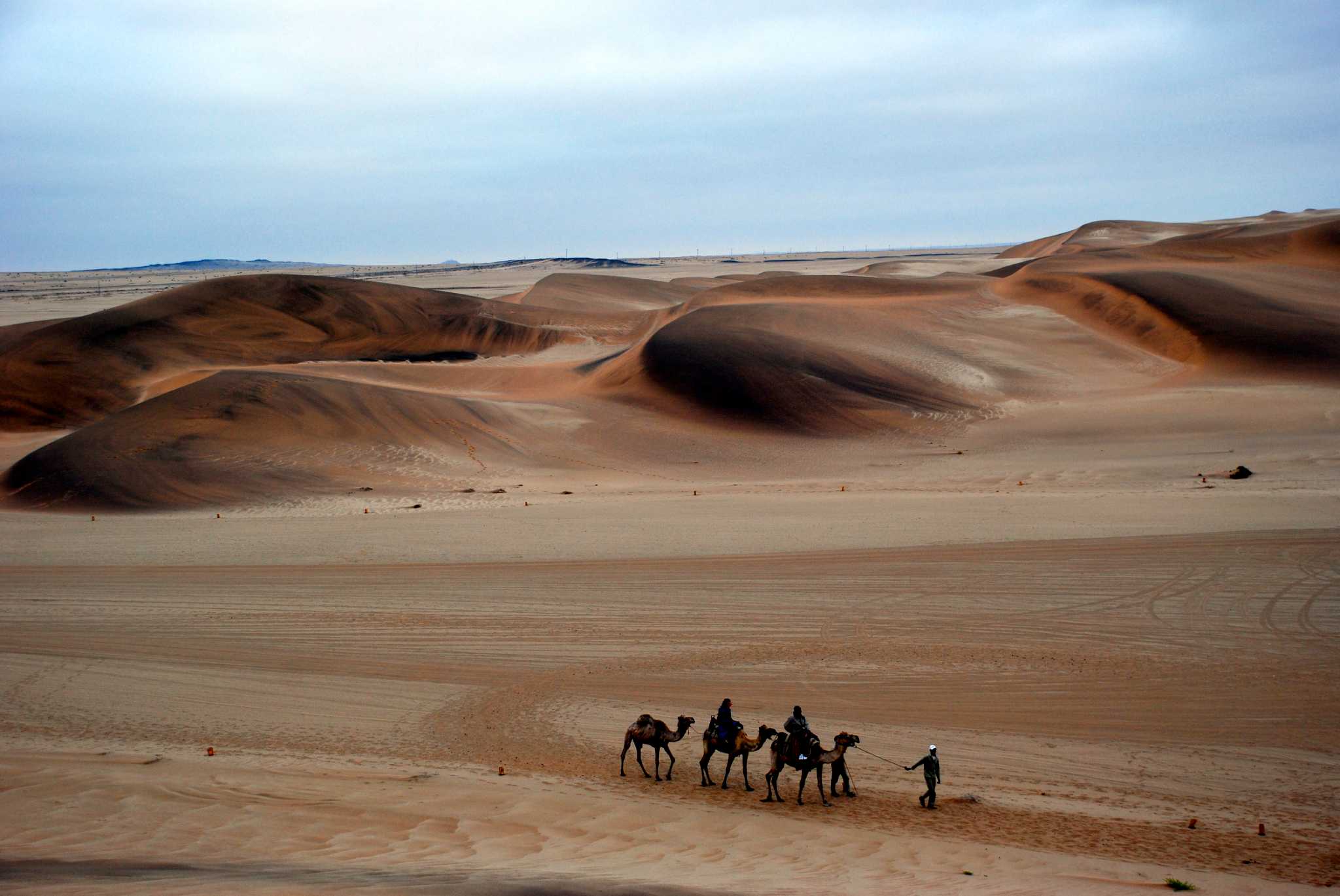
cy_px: 448
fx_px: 2236
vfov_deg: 22.7
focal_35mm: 60
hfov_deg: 33.4
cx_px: 670
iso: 200
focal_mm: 40
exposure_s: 1/100
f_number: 5
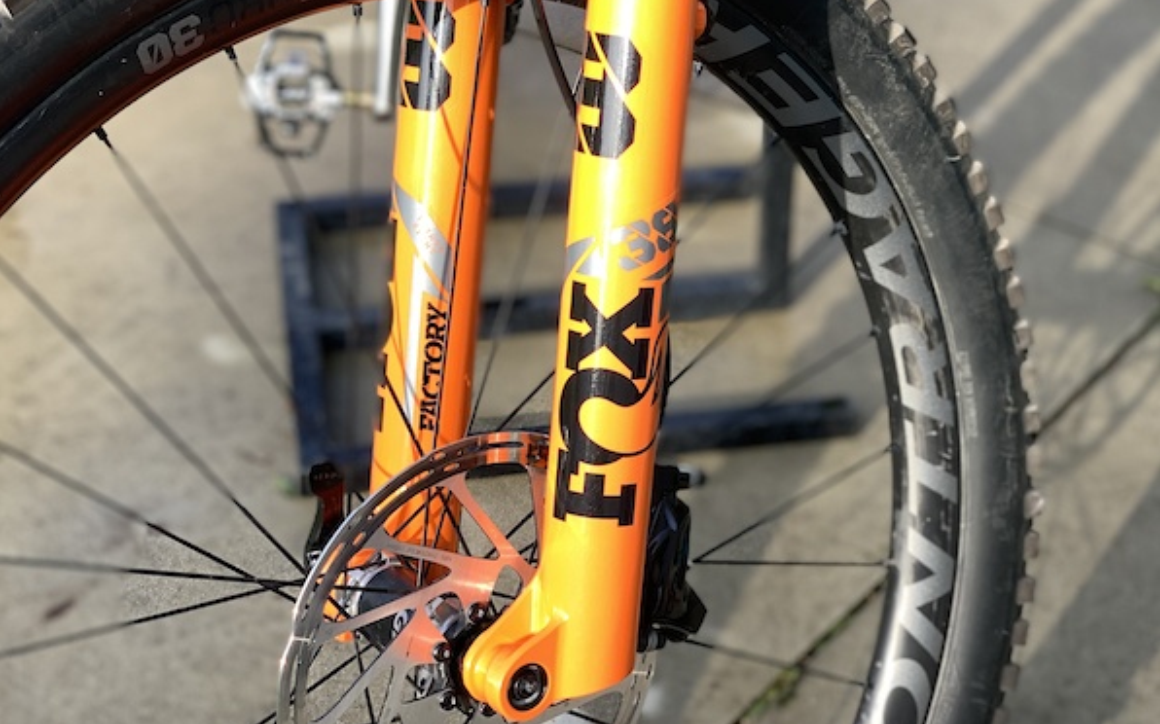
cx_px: 580
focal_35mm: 74
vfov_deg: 17.3
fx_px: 2339
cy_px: 66
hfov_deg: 27.9
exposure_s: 1/126
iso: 16
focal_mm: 6
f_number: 2.4
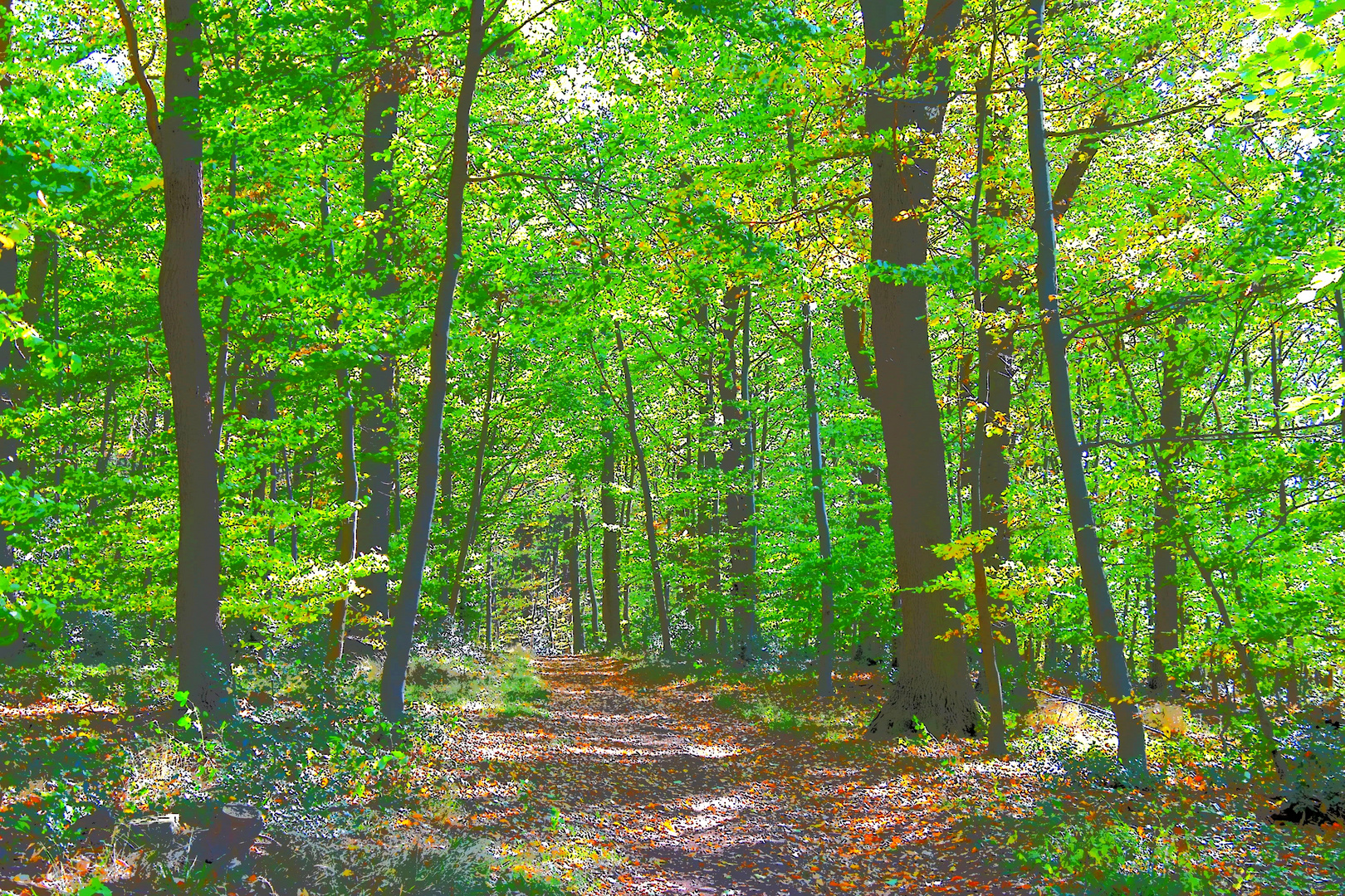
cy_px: 448
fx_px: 1737
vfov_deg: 28.9
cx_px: 672
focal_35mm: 46
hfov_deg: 42.3
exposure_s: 1/100
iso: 400
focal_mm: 31
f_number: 5
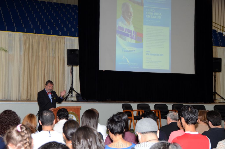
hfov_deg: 37.9
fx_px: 327
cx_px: 112
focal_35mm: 52
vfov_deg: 25.6
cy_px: 74
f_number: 5.6
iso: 640
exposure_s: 1/50
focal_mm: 35
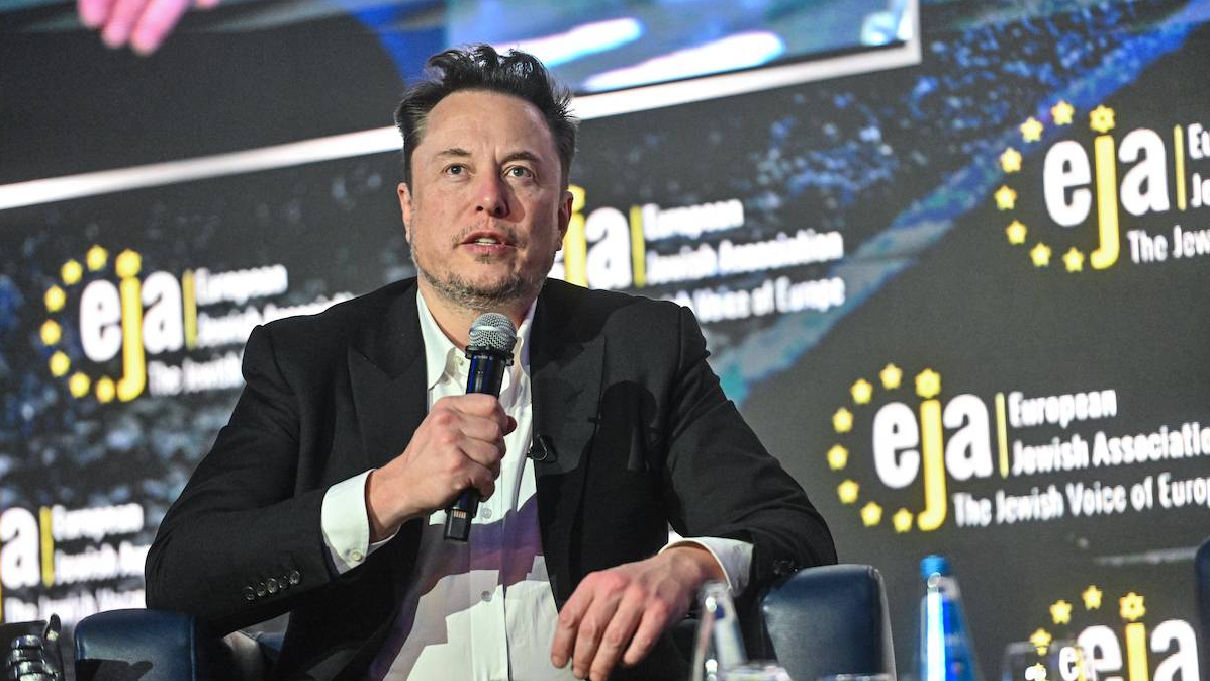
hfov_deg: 10.3
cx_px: 604
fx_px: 6737
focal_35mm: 210
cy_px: 371
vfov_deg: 5.8
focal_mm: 200
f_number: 2.8
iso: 5000
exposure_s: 1/1000
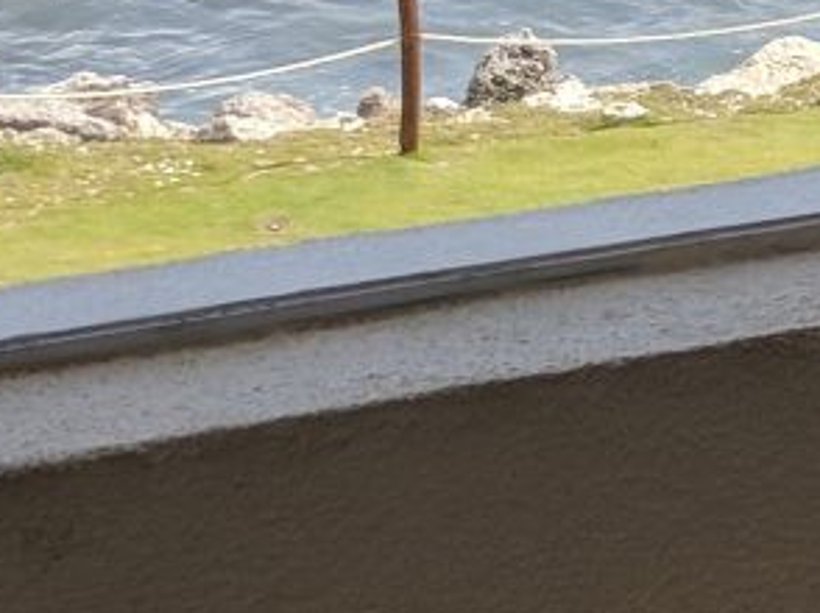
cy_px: 312
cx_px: 1676
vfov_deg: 8.4
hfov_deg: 10.3
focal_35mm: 177
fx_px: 4189
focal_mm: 4.67
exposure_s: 1/1550
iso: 50
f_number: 2
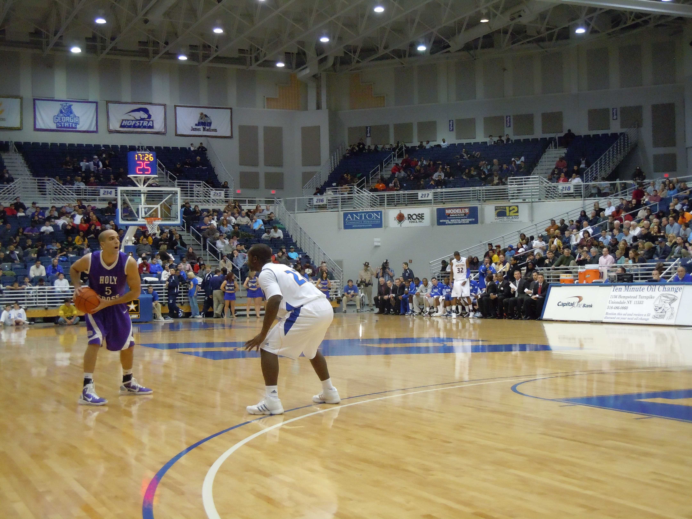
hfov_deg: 36.8
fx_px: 1040
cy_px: 260
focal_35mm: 52
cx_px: 346
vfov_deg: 28.0
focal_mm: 9.3
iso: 800
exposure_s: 1/80
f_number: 3.9
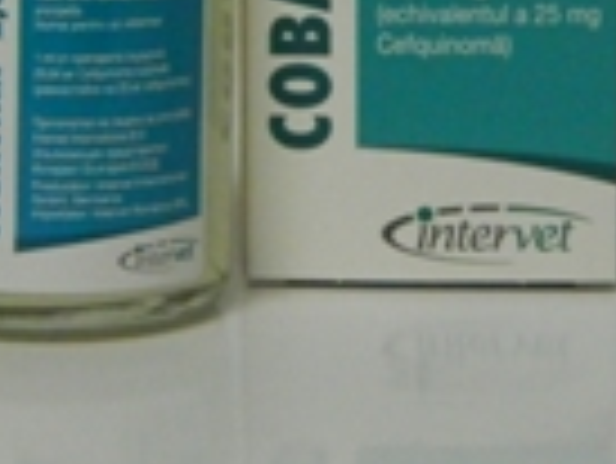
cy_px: -92
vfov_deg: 5.7
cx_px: 252
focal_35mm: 260
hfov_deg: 7.6
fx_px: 4631
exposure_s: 1/15
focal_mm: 18.6
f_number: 4.5
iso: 200
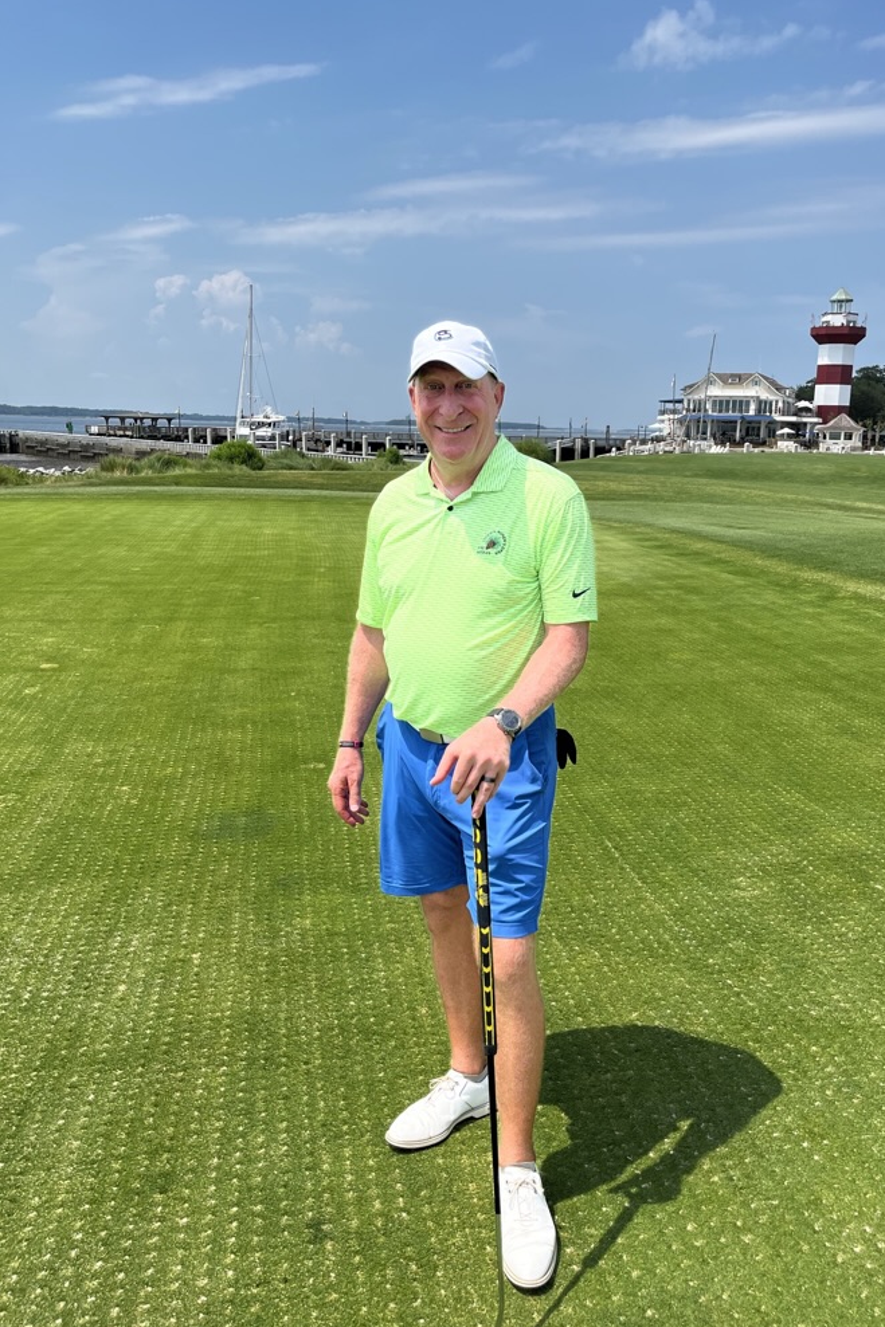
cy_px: 652
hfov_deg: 46.2
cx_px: 514
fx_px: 1033
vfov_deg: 65.5
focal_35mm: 28
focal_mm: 5.1
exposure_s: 1/2967
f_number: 1.6
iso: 50
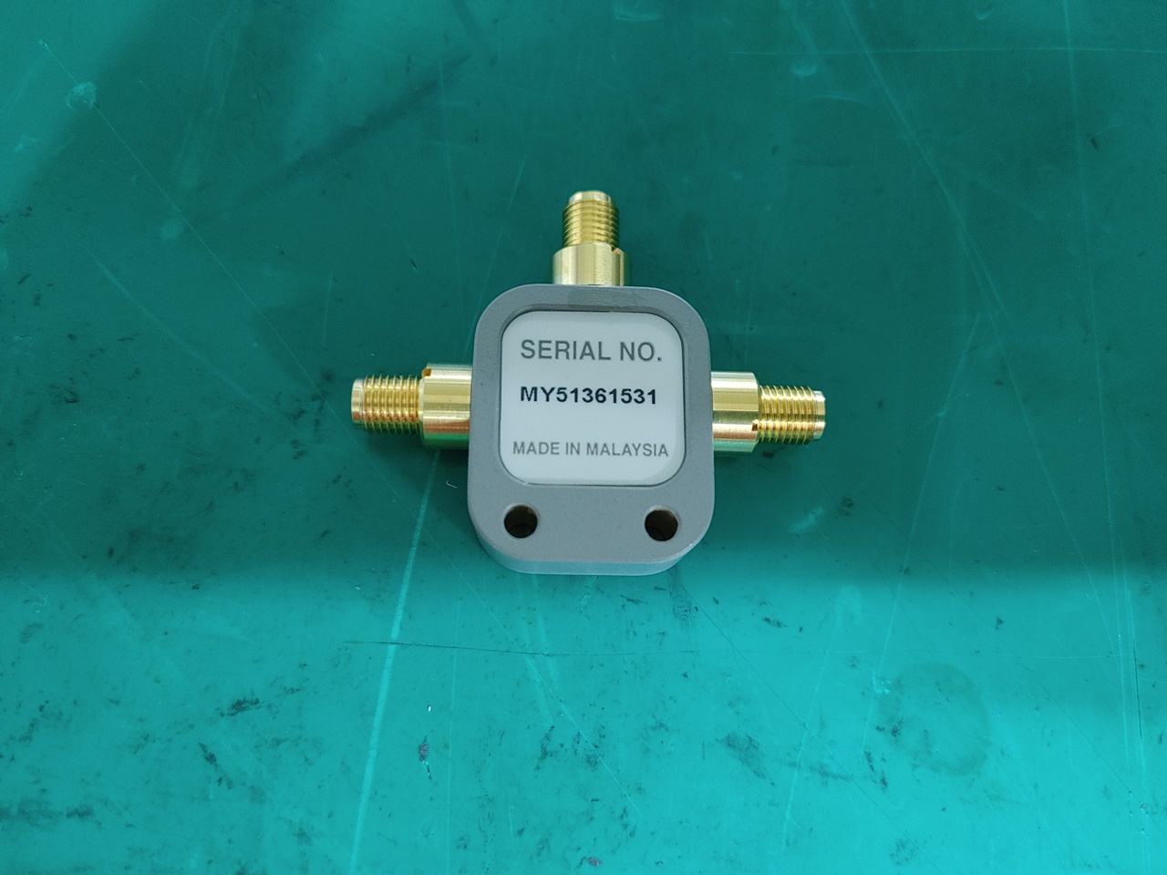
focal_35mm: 26
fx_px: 877
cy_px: 438
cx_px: 584
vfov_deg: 53.1
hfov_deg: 67.3
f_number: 1.8
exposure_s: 1/24
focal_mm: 4.81
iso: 800
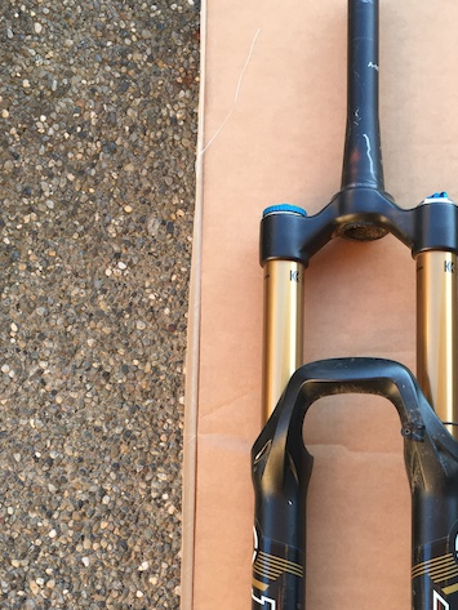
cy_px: 441
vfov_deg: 38.1
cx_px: 343
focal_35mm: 49
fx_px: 864
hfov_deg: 29.2
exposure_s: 1/40
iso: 32
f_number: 2.2
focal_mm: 4.15
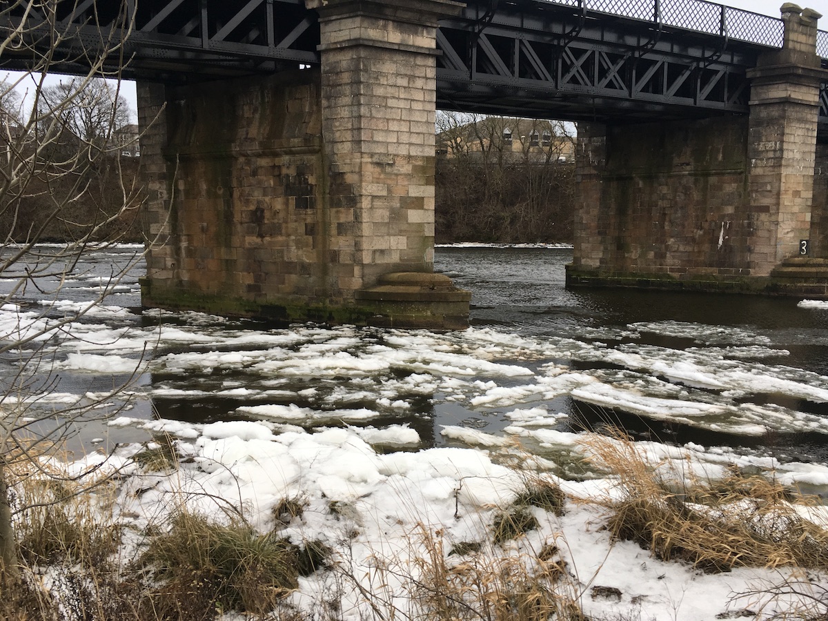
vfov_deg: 48.2
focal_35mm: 29
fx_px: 694
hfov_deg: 61.7
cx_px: 414
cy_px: 310
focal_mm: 4.15
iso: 32
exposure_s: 1/100
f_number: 2.2
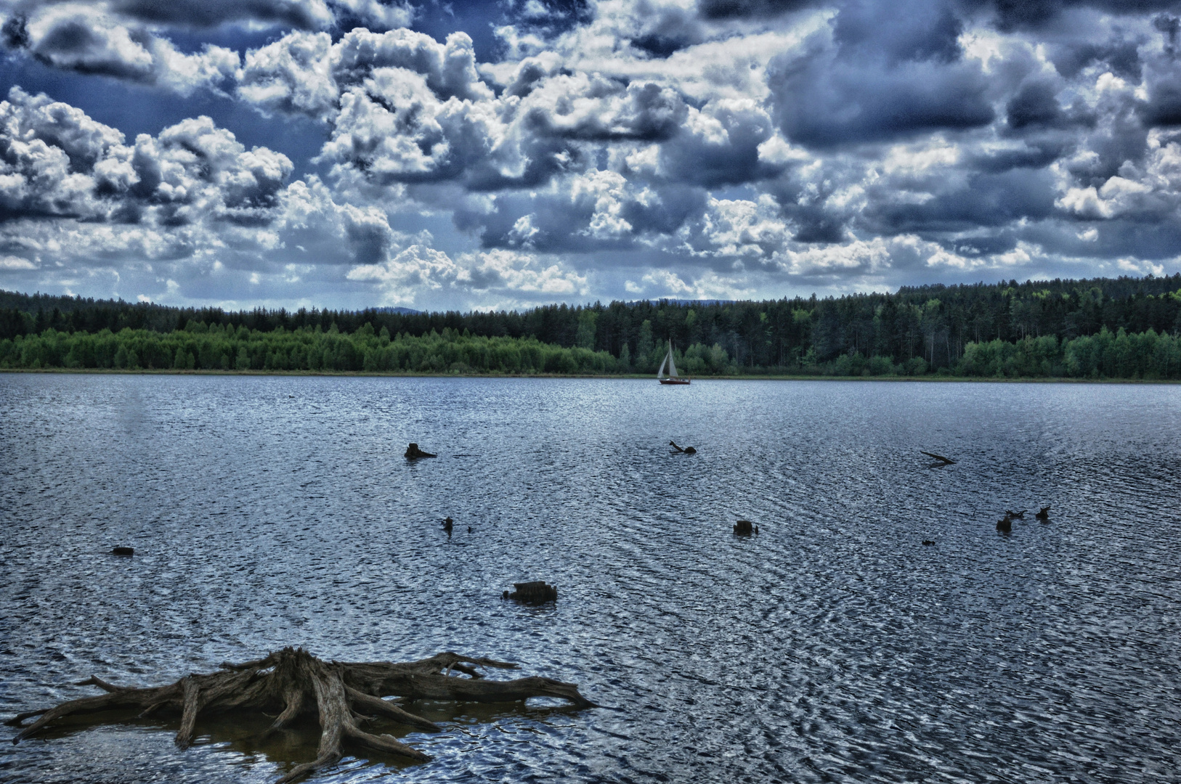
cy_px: 392
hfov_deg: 41.2
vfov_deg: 28.0
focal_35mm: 48
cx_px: 590
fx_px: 1573
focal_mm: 32
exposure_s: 1/100
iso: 200
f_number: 25
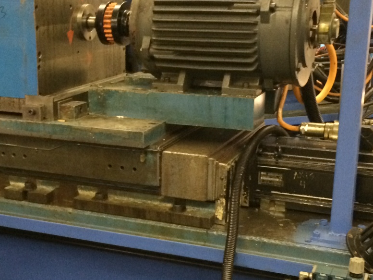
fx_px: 679
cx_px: 146
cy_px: 168
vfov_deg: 23.3
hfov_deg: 30.6
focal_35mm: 63
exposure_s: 1/20
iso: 320
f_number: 2.2
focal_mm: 4.12
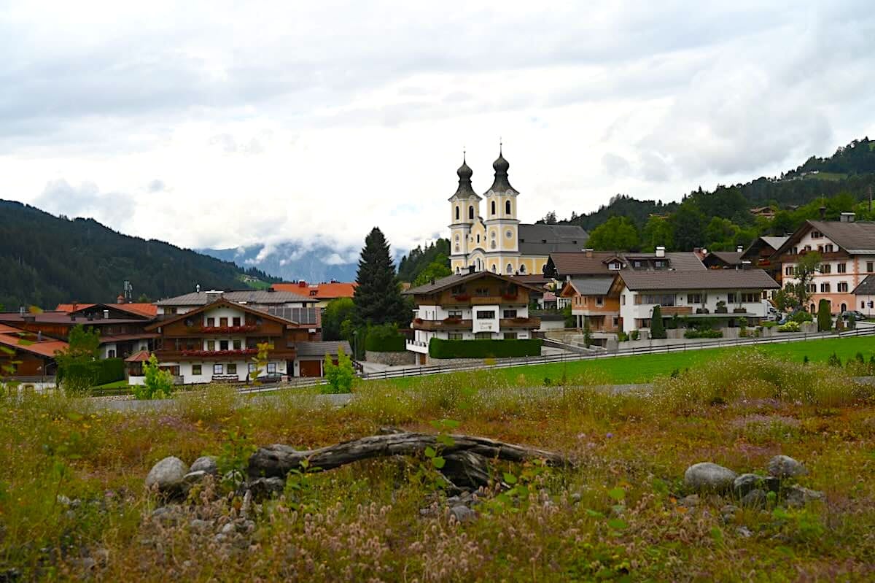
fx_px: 947
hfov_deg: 49.6
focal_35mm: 39
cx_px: 438
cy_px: 292
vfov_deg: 34.2
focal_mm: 39
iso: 100
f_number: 8
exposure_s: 1/250
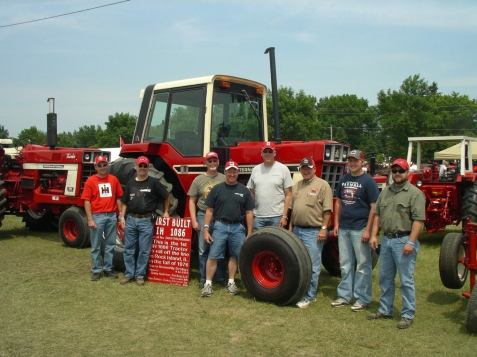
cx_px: 238
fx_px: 510
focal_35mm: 37
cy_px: 178
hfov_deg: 50.1
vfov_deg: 38.7
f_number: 6.9
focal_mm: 5.7
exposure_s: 1/160
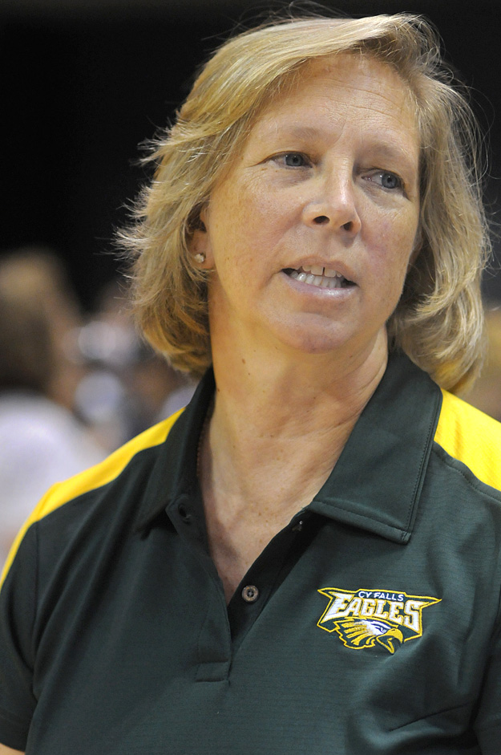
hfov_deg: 8.4
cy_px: 404
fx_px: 3404
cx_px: 313
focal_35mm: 163
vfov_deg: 12.6
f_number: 2.8
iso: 1250
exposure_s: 1/400
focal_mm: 85
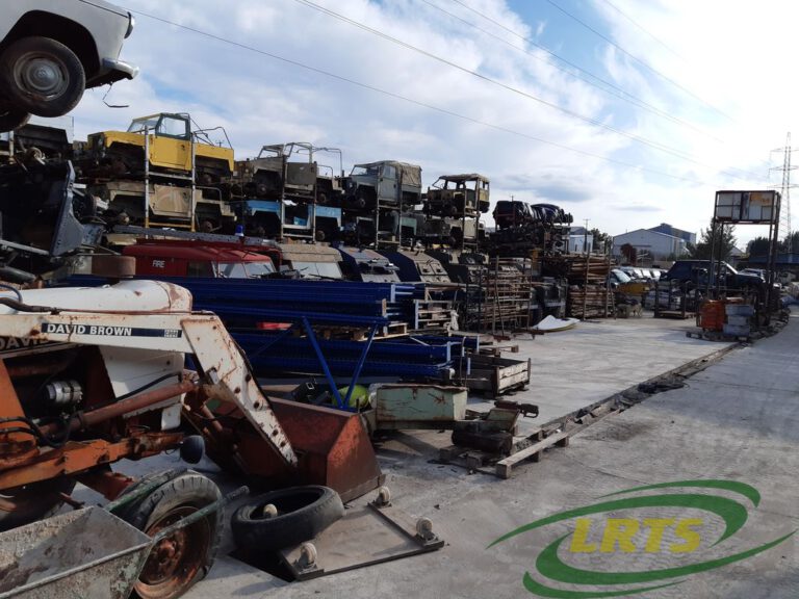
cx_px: 400
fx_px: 600
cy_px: 300
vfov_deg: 53.1
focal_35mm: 26
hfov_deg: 67.3
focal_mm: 3.92
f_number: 1.7
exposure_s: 1/2083
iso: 40
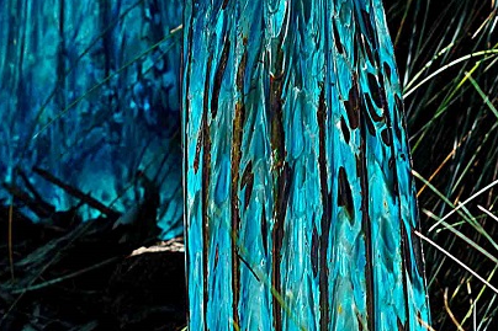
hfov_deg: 5.6
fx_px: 5130
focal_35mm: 371
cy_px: 20
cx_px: 231
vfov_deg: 3.7
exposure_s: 1/200
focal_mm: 50
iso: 100
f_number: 6.3
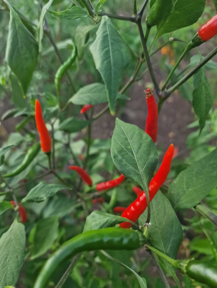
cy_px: 150
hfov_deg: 54.8
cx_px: 100
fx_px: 209
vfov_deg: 69.3
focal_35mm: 25
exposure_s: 1/180
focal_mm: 6.4
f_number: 1.8
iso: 64
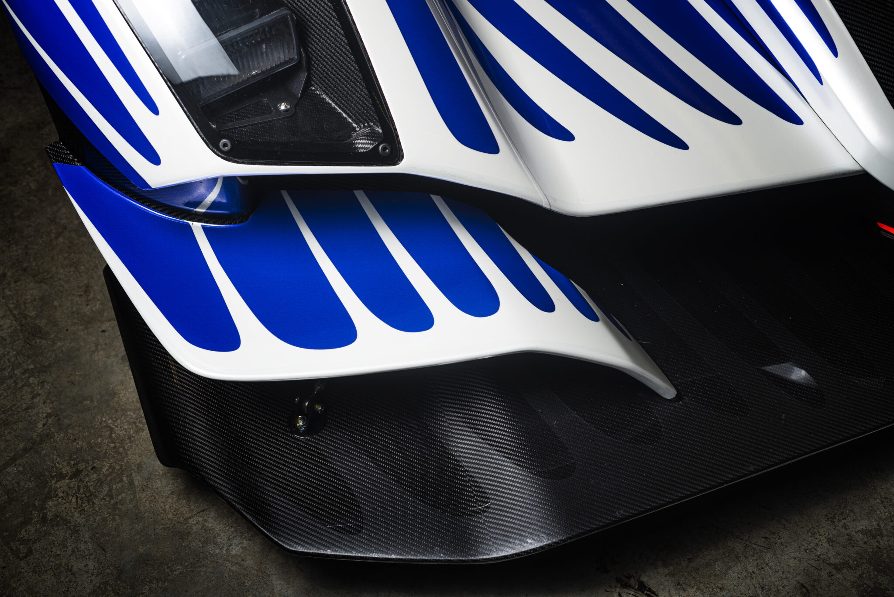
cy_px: 298
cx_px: 447
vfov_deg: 28.1
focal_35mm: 48
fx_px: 1192
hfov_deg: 41.1
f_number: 8
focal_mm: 48
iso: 100
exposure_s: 1/100
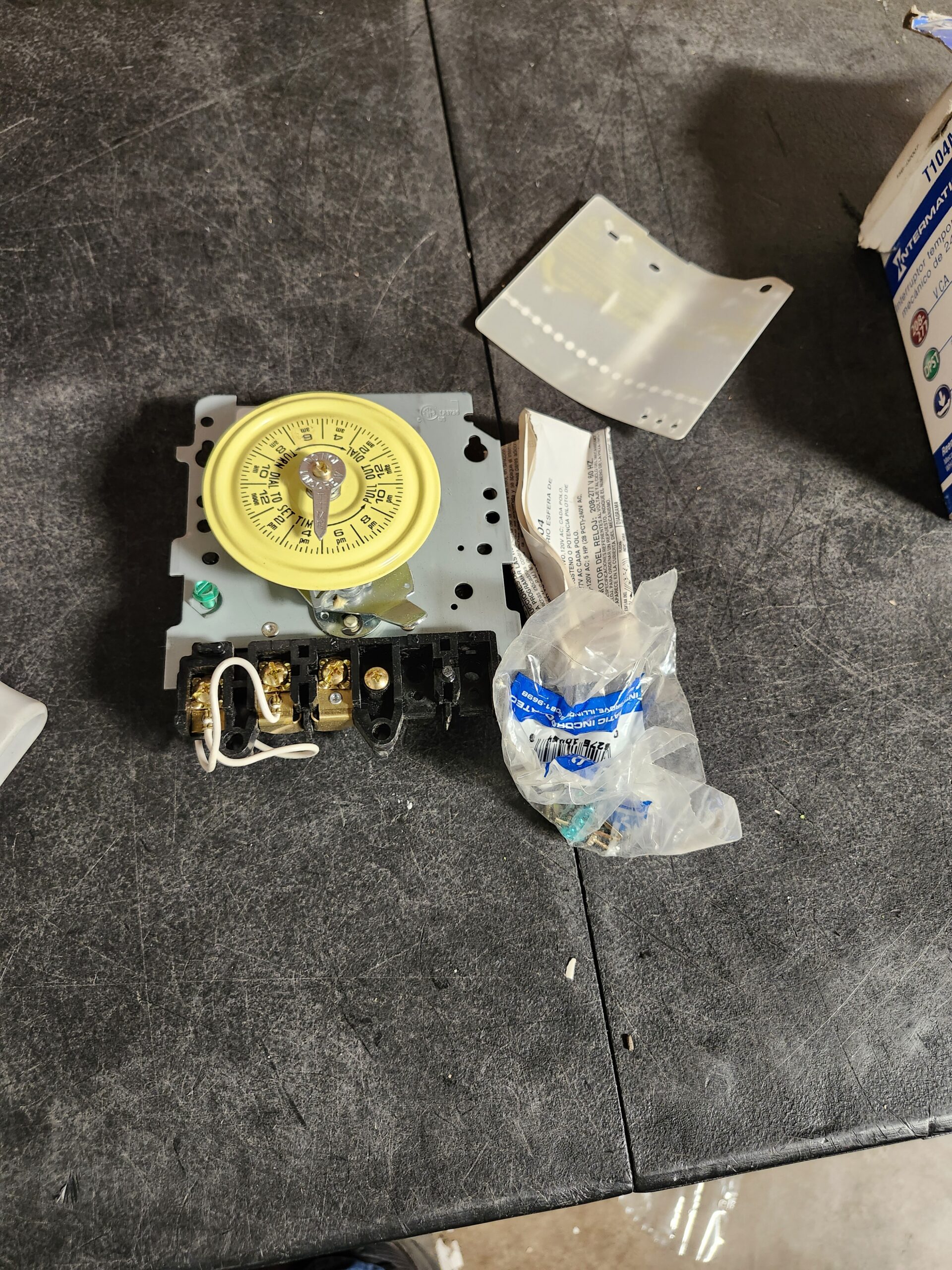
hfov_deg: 58.9
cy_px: 635
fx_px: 843
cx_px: 476
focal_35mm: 23
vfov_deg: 73.9
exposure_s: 1/120
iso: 320
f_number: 1.8
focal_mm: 5.54
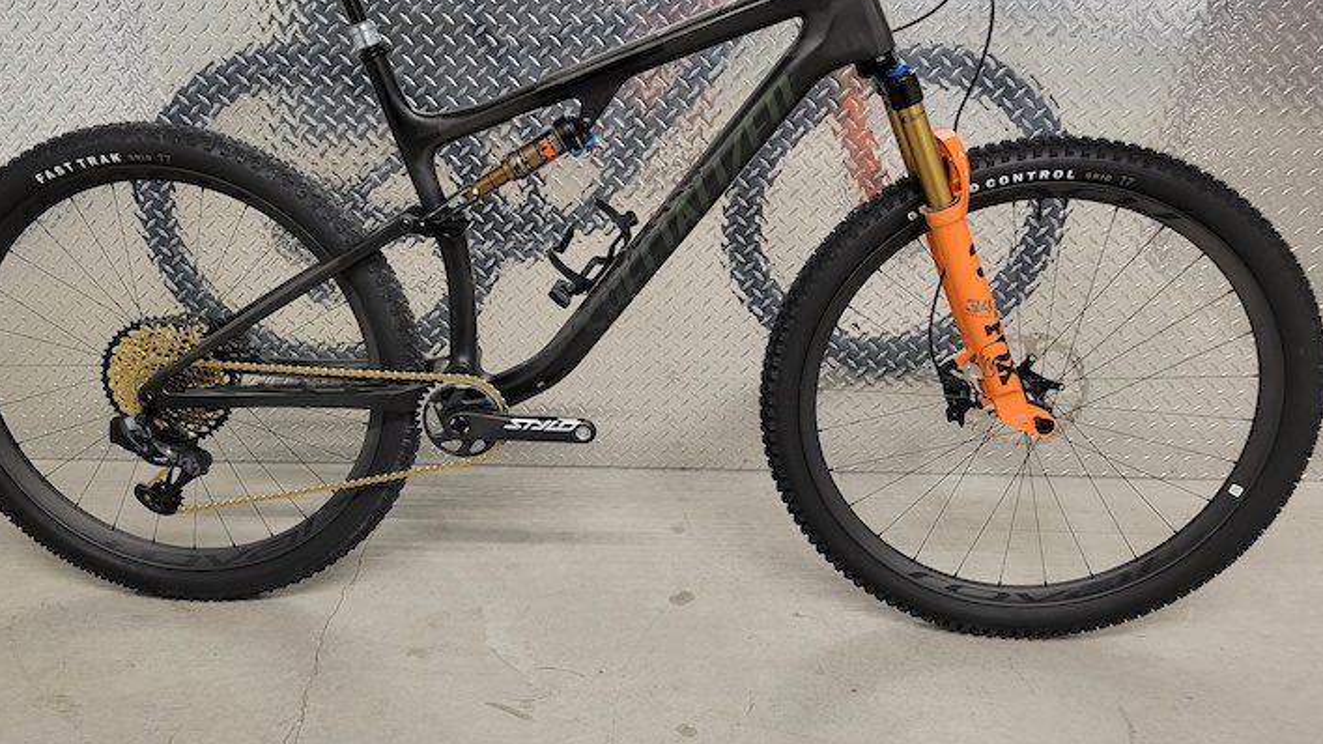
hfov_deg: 60.9
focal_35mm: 32
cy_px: 322
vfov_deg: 36.6
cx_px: 592
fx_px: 1122
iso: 320
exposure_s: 1/120
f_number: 1.8
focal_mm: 5.4
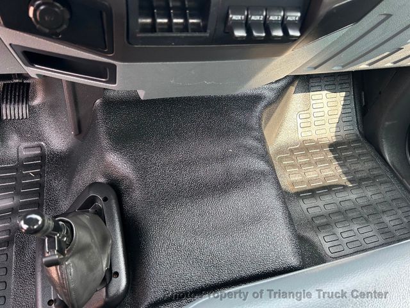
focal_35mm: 26
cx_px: 205
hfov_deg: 67.3
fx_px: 308
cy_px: 154
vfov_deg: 53.1
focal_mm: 5.7
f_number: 1.5
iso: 100
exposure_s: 1/121
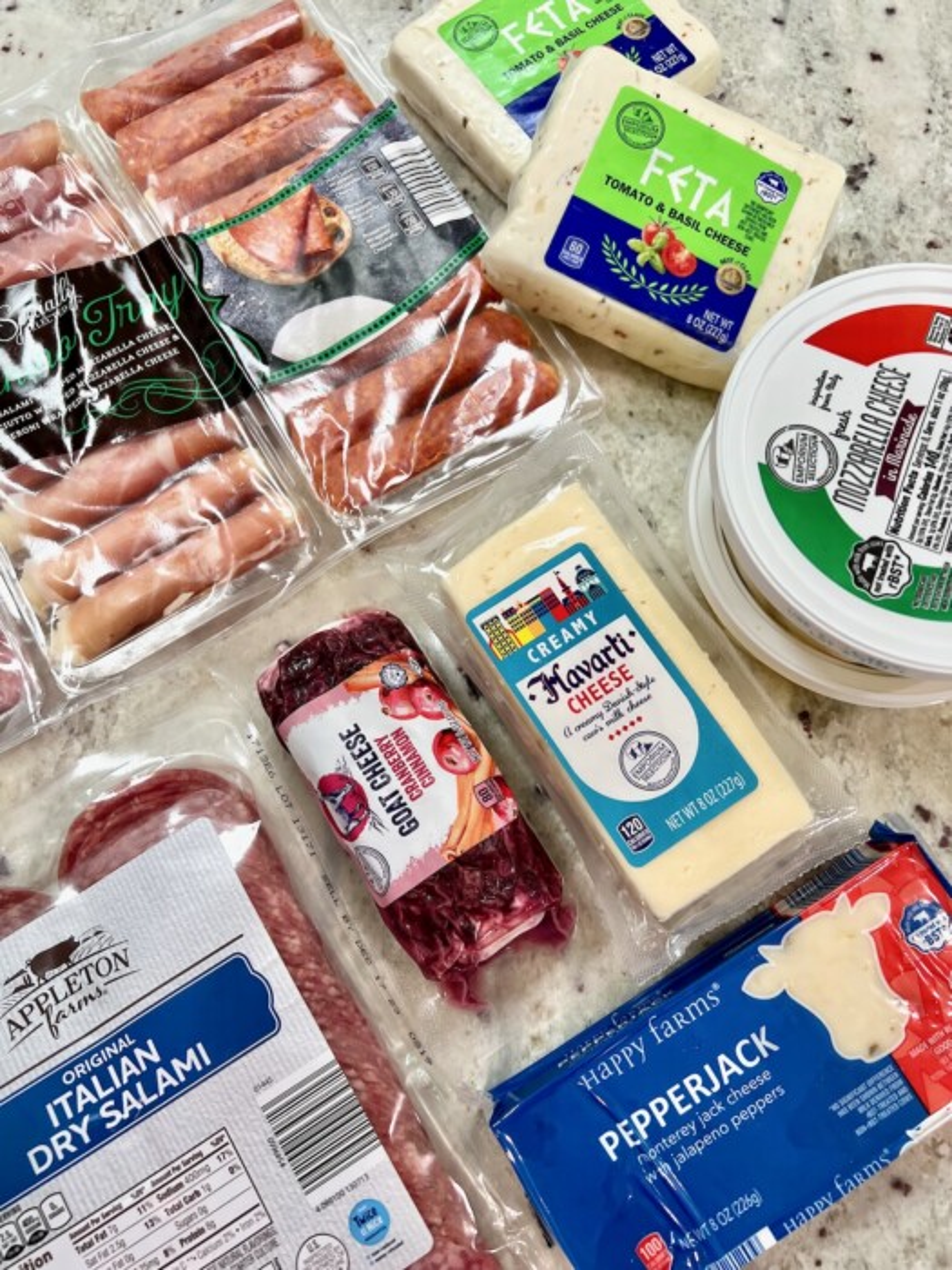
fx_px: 953
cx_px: 476
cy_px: 635
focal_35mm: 26
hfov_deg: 53.1
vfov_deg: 67.3
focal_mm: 5.7
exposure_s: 1/120
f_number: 1.5
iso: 125
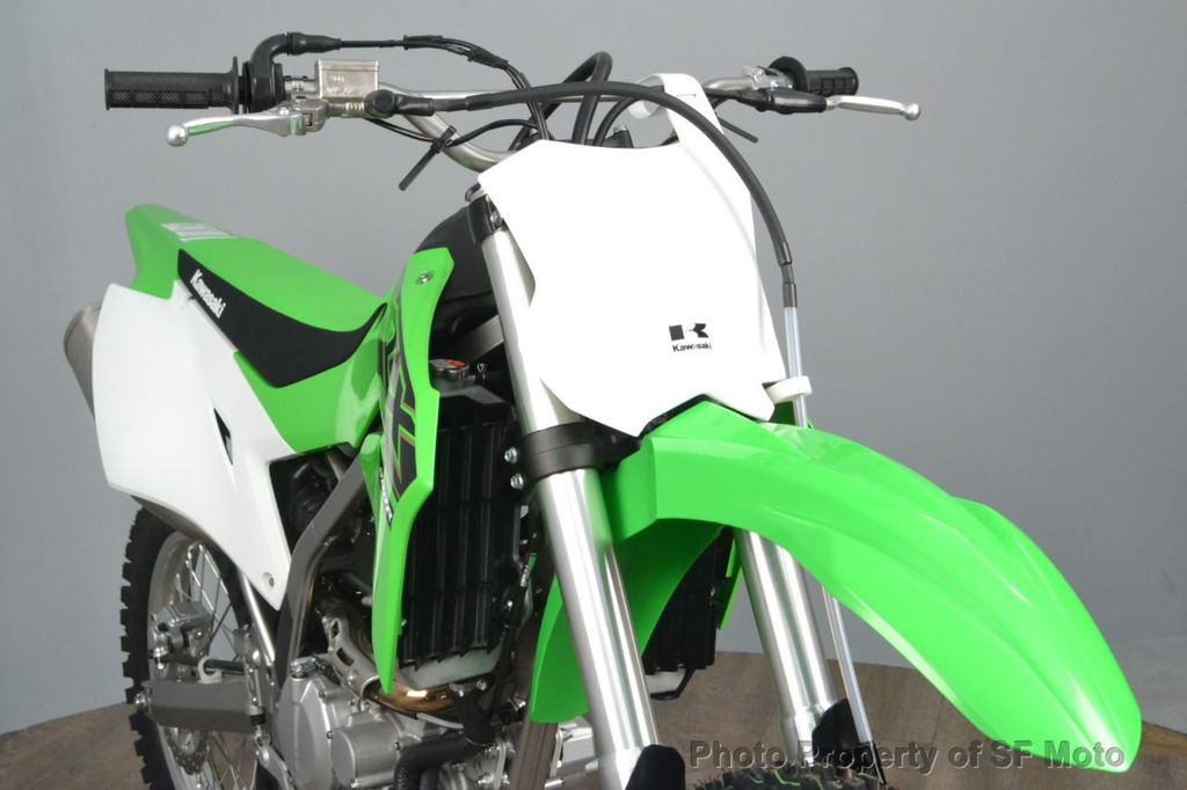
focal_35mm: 51
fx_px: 1681
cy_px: 395
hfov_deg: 38.9
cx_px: 594
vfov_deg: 26.5
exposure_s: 1/60
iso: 3200
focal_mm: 34
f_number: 11
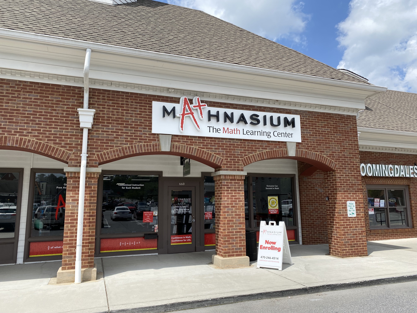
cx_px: 208
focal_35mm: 26
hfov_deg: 67.3
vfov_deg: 53.1
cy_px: 156
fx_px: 313
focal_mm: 4.25
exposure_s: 1/2817
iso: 32
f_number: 1.8
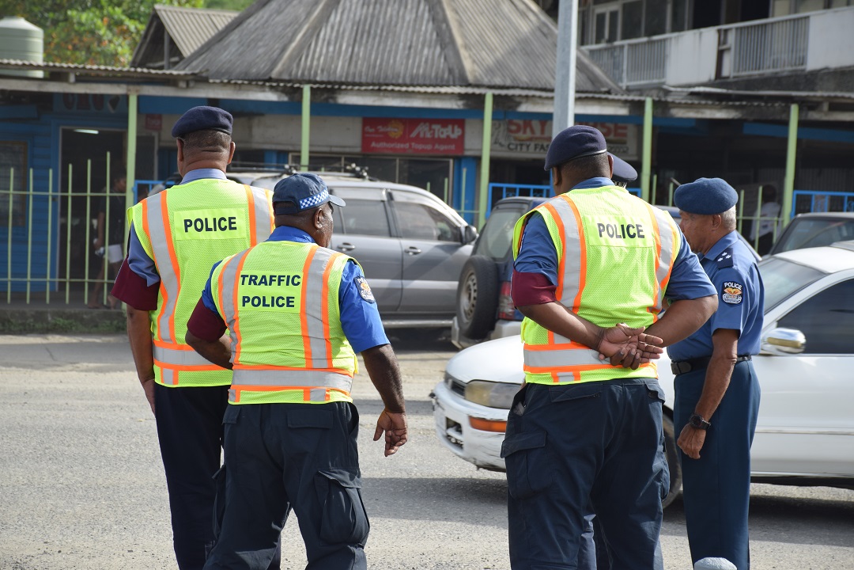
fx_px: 3024
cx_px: 427
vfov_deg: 10.8
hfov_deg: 16.1
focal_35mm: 128
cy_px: 285
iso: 200
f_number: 8
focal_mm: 85
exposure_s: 1/250
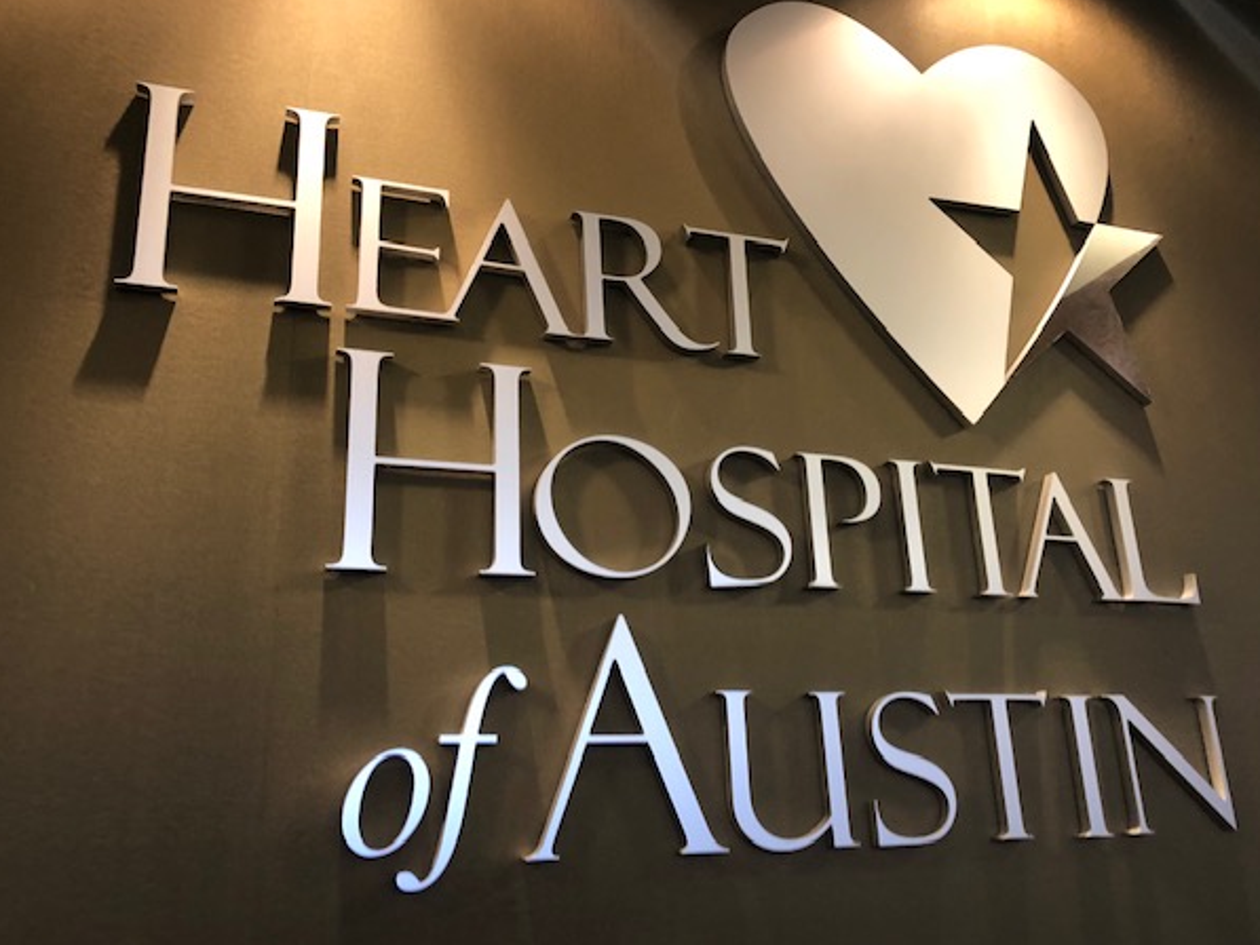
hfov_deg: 59.9
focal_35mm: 30
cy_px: 496
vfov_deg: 46.8
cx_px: 650
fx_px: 1092
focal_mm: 3.99
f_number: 1.8
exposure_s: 1/15
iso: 80
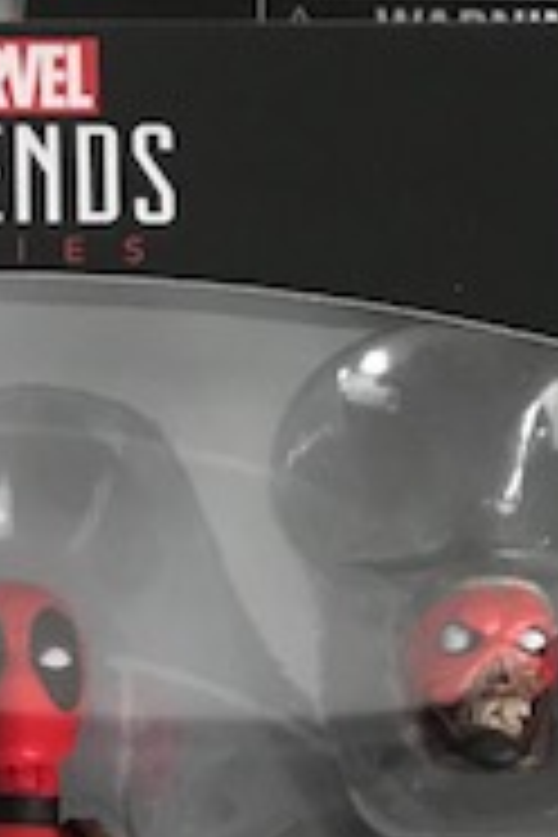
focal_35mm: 100
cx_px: -22
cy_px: 1278
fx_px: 2325
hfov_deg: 13.5
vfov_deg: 18.1
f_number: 1.8
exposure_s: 1/11
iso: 100
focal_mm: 3.99
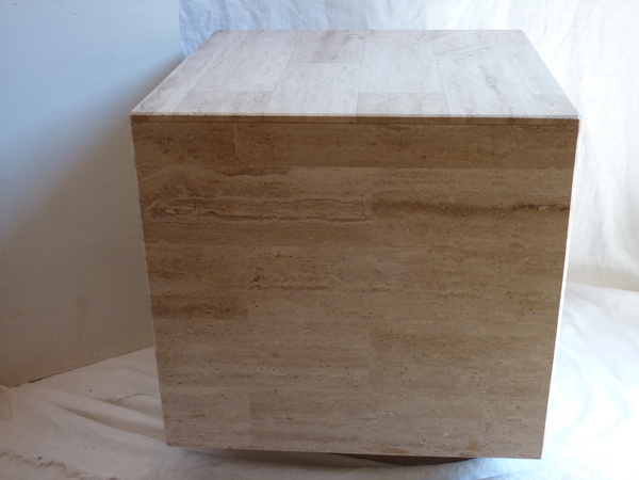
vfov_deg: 32.2
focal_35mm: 45
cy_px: 240
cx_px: 320
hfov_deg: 42.1
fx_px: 831
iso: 160
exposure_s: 1/30
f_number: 3.7
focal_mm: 7.3
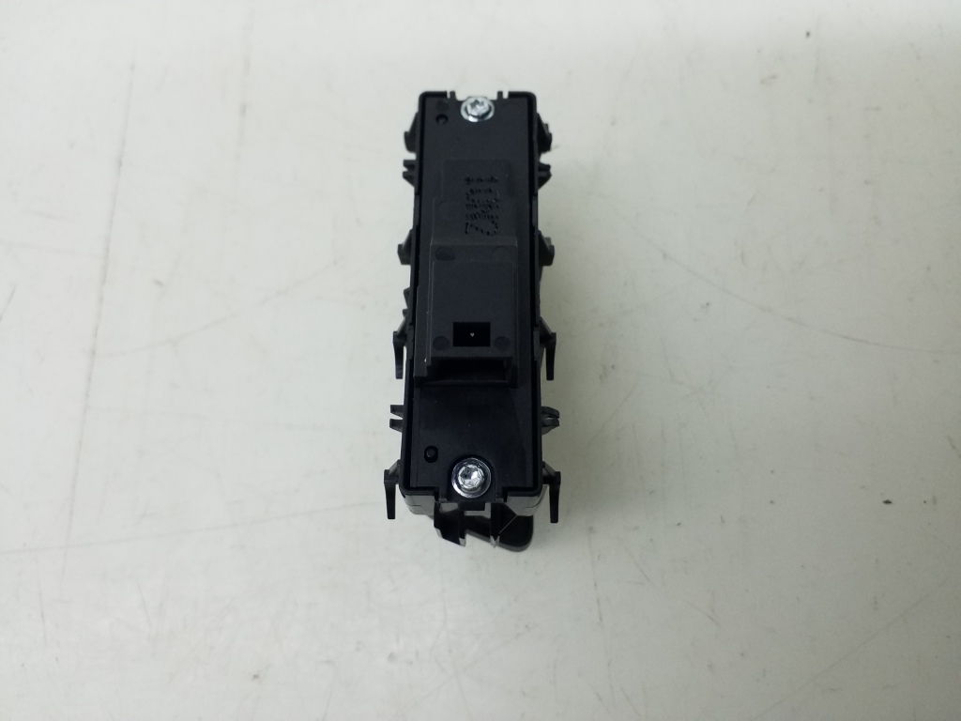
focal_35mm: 27
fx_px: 750
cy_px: 360
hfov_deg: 65.3
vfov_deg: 51.4
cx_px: 480
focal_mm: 3.6
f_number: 1.9
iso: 125
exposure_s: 1/50
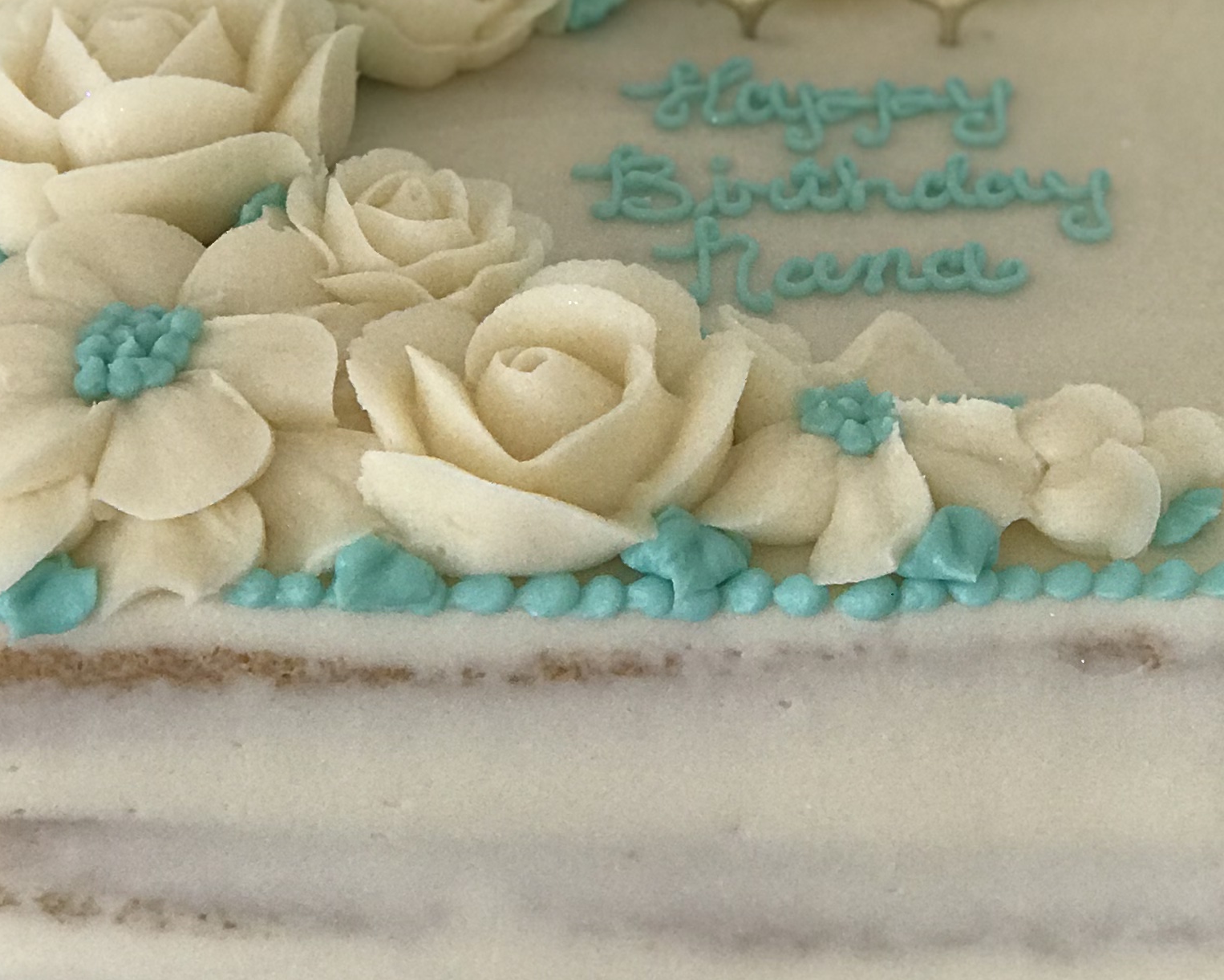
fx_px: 5326
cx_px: 653
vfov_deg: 10.5
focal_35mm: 147
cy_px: 249
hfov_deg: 13.1
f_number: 2.8
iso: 64
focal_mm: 6.6
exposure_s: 1/60
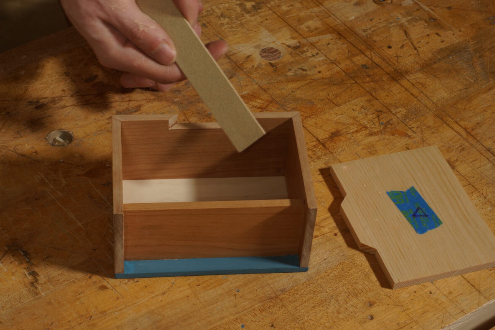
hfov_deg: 26.7
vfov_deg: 17.9
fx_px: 1045
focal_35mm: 76
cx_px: 248
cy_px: 166
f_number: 18
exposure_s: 1/2
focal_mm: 50
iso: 250
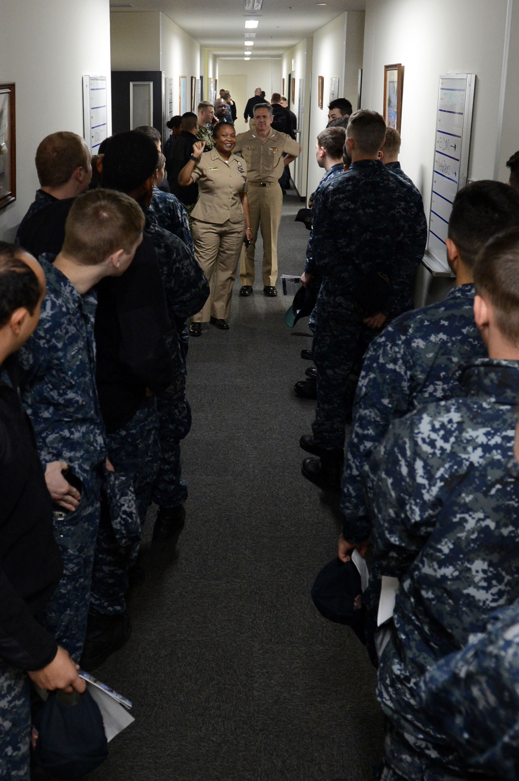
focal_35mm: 24
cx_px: 260
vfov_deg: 73.8
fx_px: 520
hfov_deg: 53.0
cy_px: 390
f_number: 3.5
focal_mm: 24
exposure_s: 1/80
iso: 2500
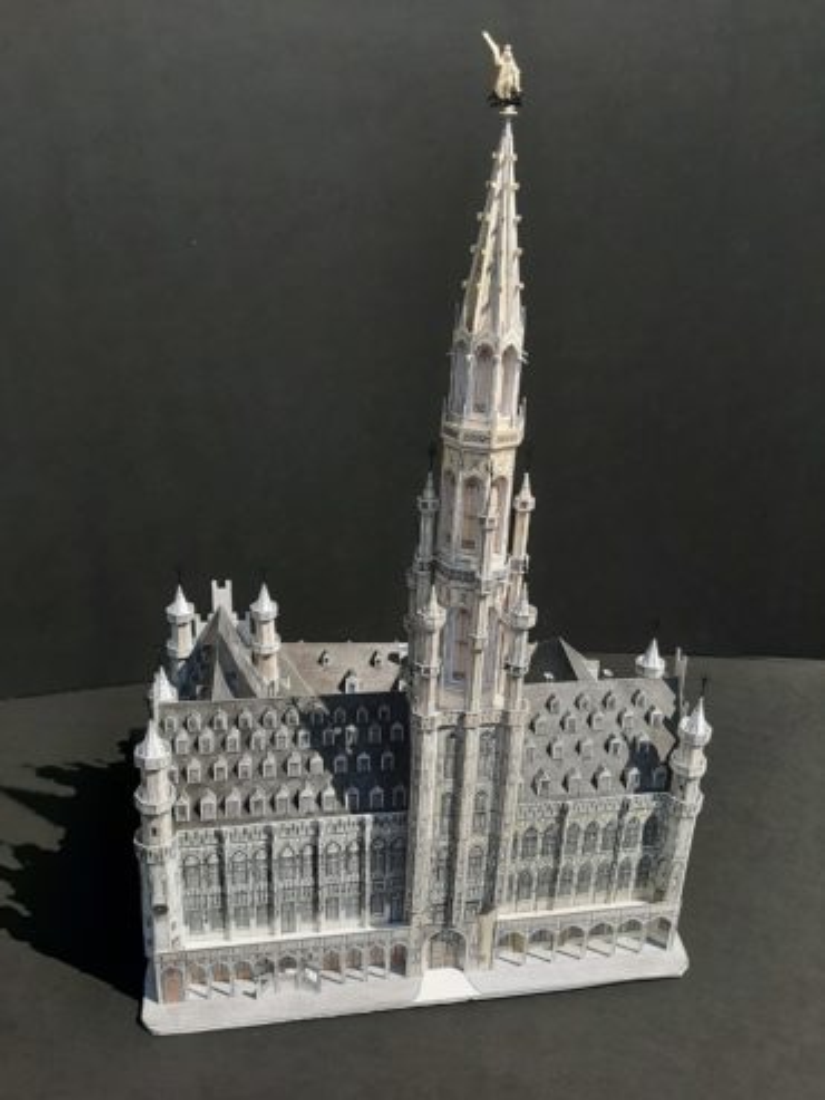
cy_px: 550
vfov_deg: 67.3
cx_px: 412
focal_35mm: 26
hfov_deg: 53.1
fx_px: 826
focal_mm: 3.93
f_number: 1.7
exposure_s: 1/1639
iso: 40
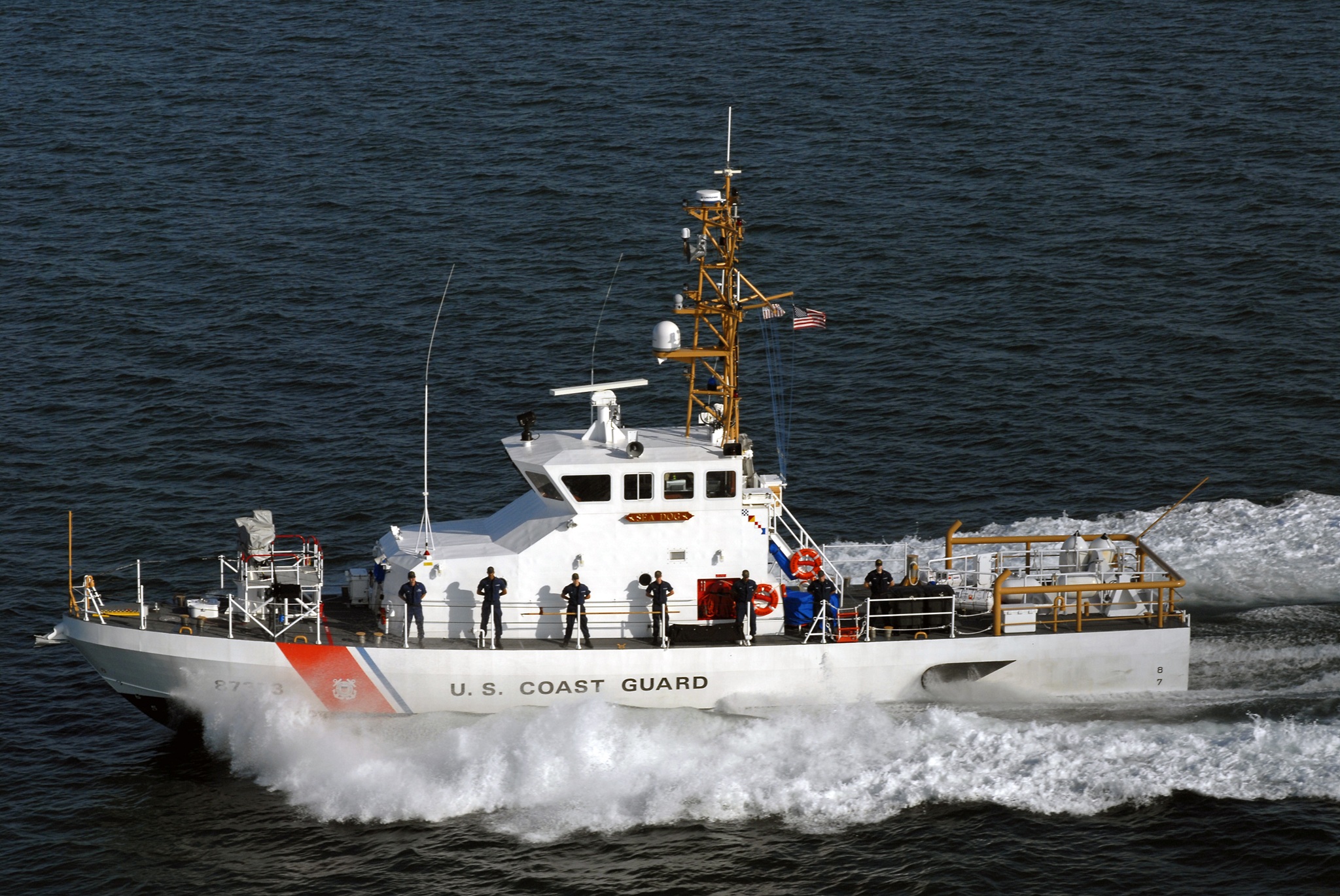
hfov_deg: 17.5
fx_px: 4359
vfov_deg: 11.7
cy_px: 448
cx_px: 670
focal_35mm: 117
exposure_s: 1/500
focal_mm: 78
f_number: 11
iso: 200
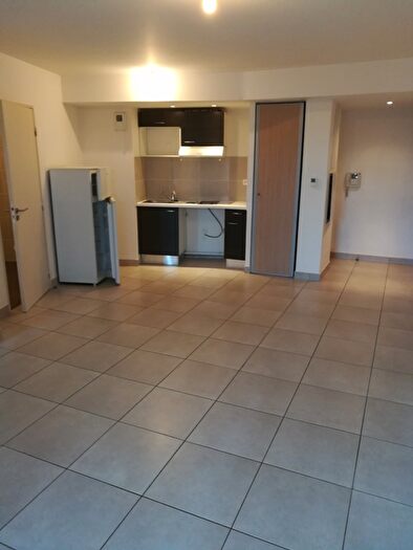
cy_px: 275
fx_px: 413
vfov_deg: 67.3
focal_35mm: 26
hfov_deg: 53.1
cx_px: 206
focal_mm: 3.83
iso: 250
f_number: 2.2
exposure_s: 1/33.3
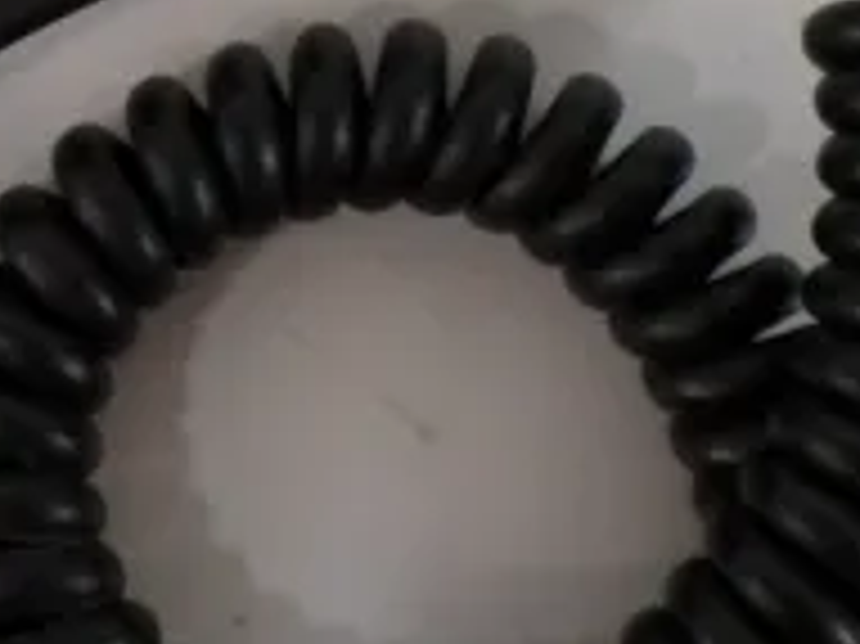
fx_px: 2930
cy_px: -333
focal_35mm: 118
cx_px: -106
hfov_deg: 16.2
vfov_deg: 12.0
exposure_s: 1/45
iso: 80
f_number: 2.5
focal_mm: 4.5
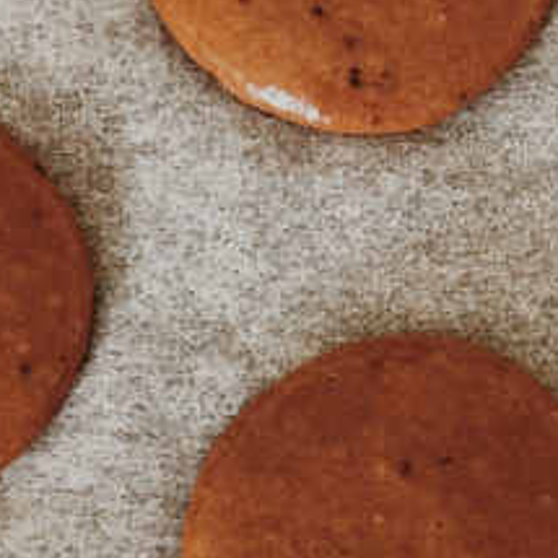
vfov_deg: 9.5
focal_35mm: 183
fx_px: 3337
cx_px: 396
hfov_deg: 9.5
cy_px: 555
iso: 400
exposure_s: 1/50
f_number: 2.8
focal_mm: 6.6
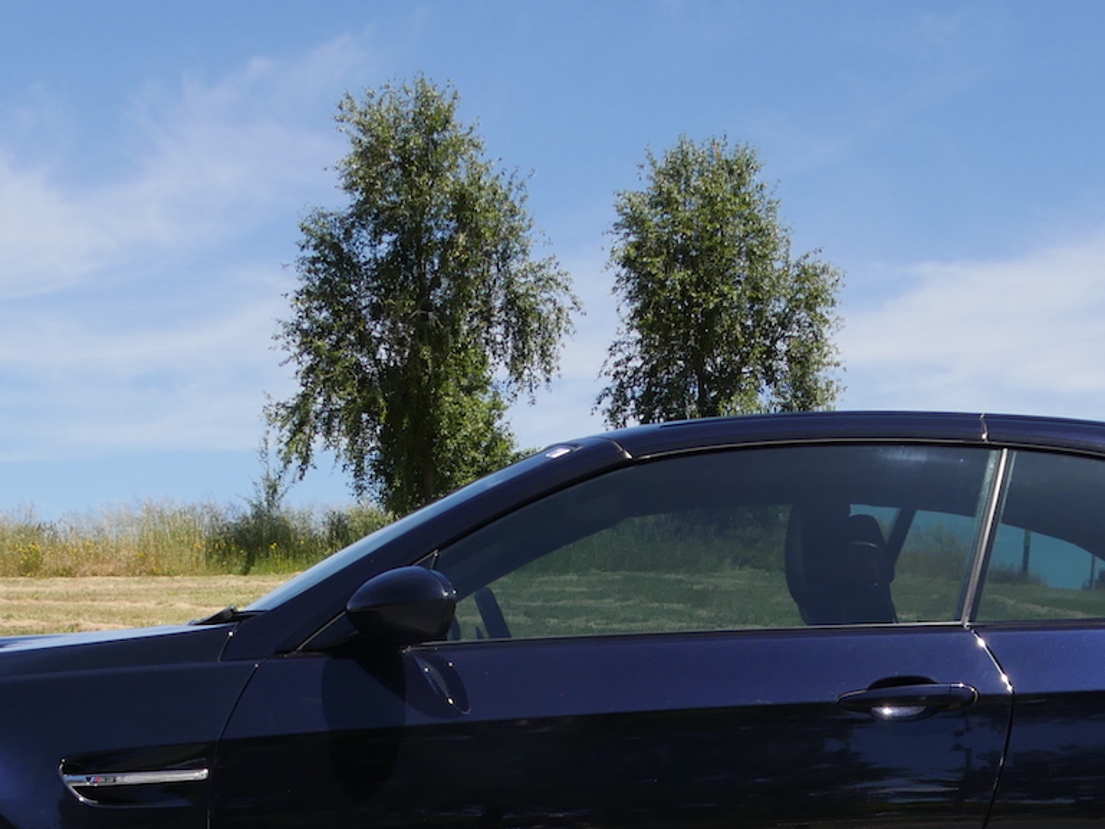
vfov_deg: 18.1
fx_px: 2490
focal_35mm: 78
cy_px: 940
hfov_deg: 24.9
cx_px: 734
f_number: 8
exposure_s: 1/400
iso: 200
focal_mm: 15
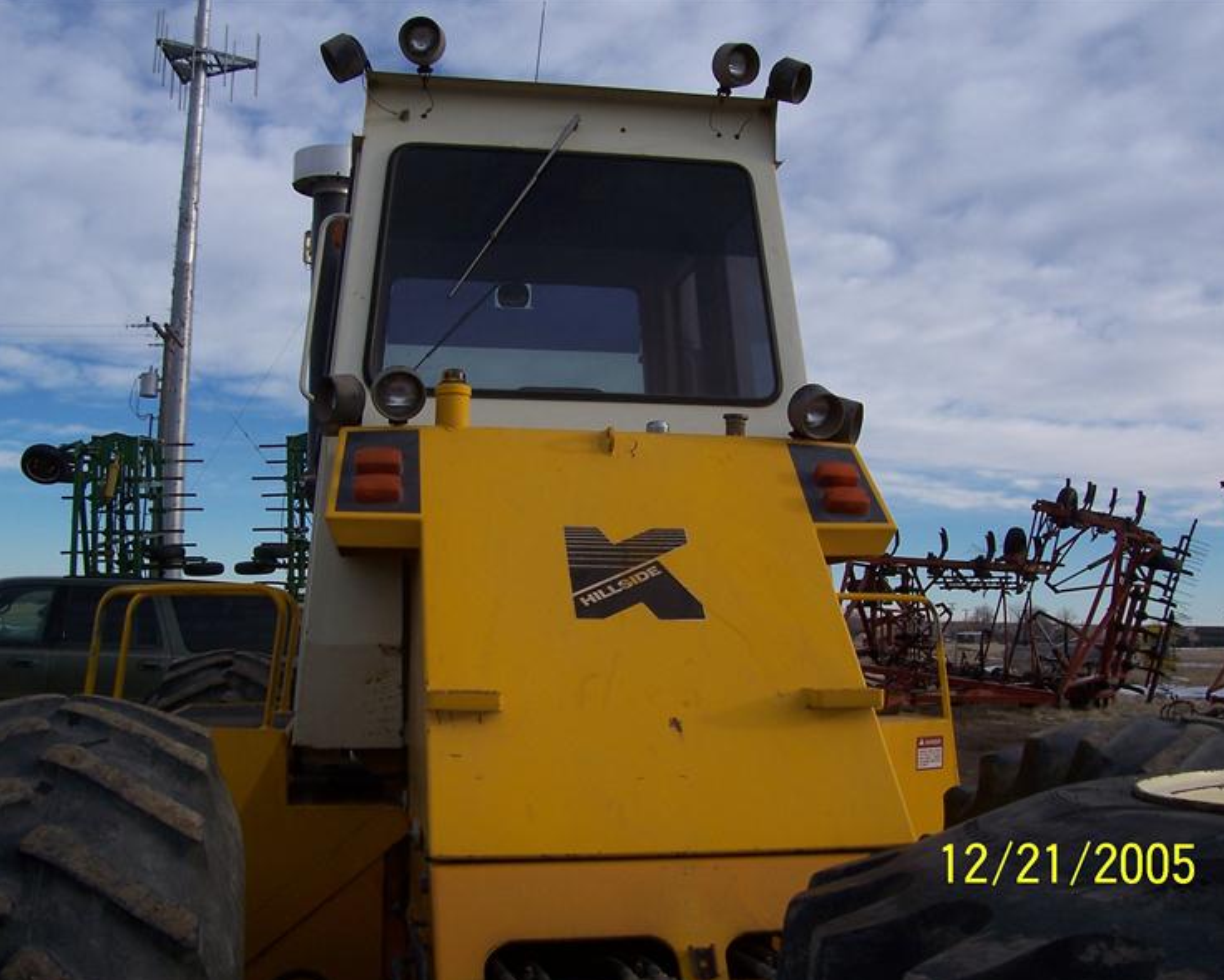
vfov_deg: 41.2
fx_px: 1304
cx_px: 605
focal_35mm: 36
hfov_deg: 50.3
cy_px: 492
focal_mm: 5.6
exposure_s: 1/500
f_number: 5.6
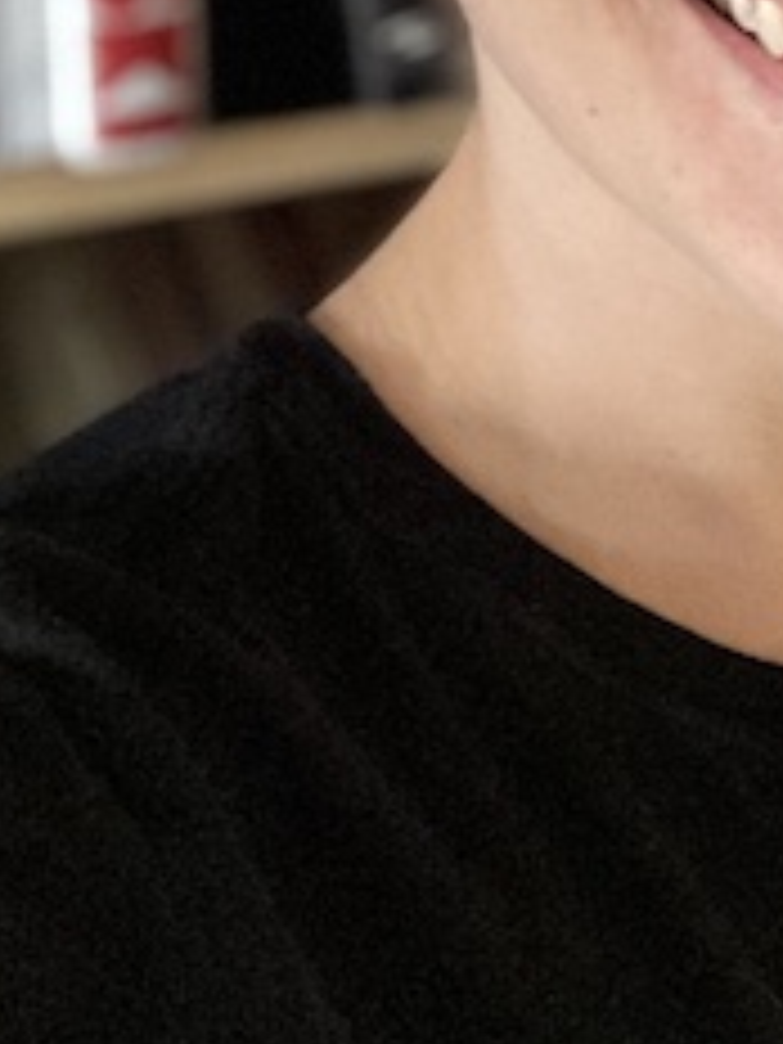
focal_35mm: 92
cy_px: -202
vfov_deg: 20.0
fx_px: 2775
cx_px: 824
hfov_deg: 15.7
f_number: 2.2
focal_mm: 2.87
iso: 500
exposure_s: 1/17
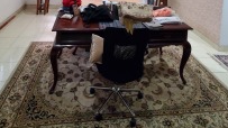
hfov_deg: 67.9
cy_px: -38
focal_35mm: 28
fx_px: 169
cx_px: 115
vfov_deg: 31.9
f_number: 2.2
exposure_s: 1/33
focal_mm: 1.8
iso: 800
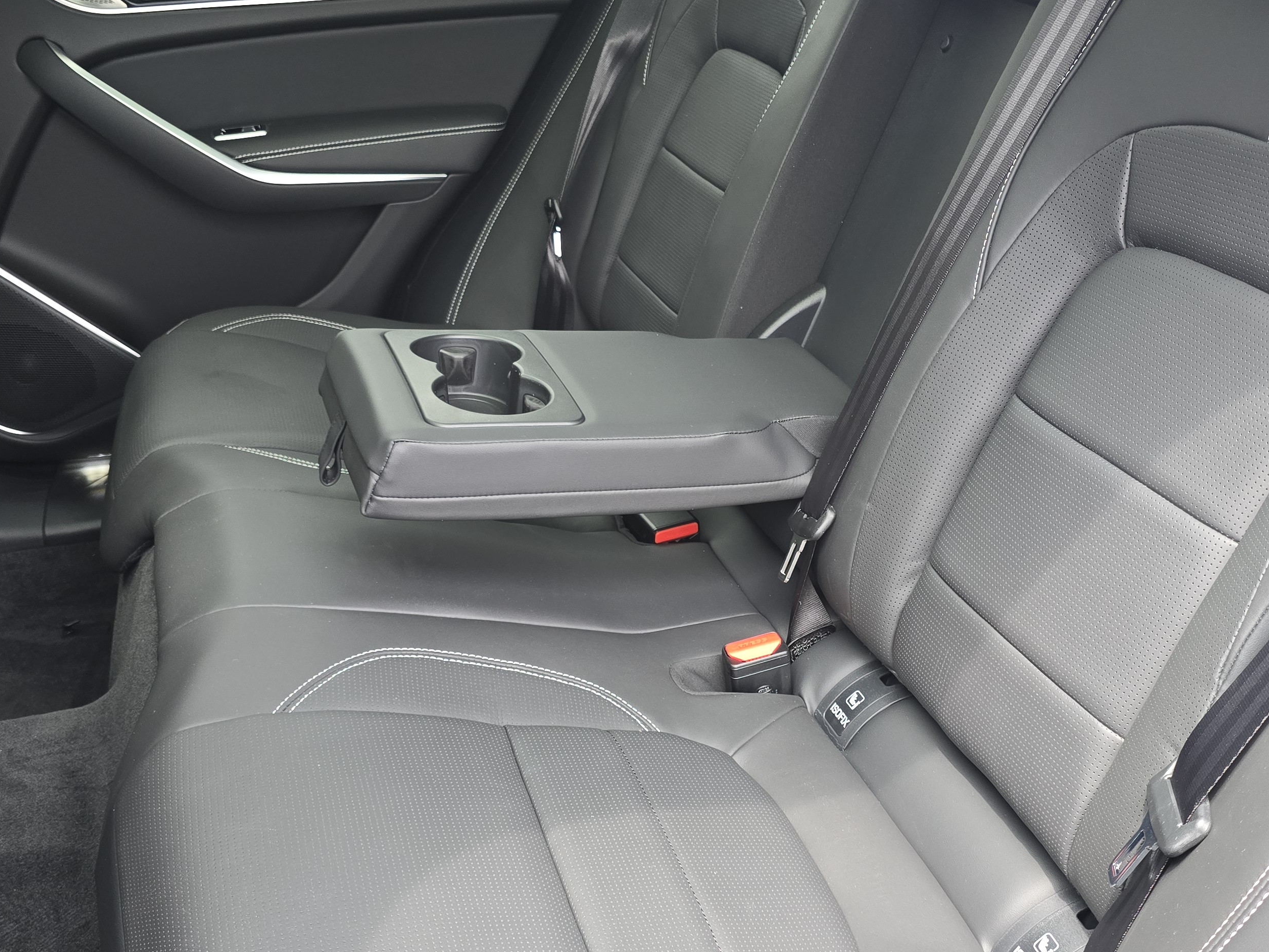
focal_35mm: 37
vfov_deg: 38.5
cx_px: 802
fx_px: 1357
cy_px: 576
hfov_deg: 49.6
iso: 125
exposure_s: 1/180
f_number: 1.7
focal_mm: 6.3
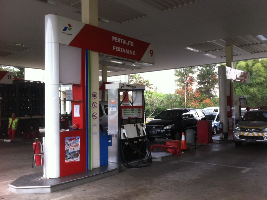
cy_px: 98
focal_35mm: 37
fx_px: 285
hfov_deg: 50.2
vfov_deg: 38.6
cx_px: 140
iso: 80
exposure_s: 1/40
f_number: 2.8
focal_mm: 3.85
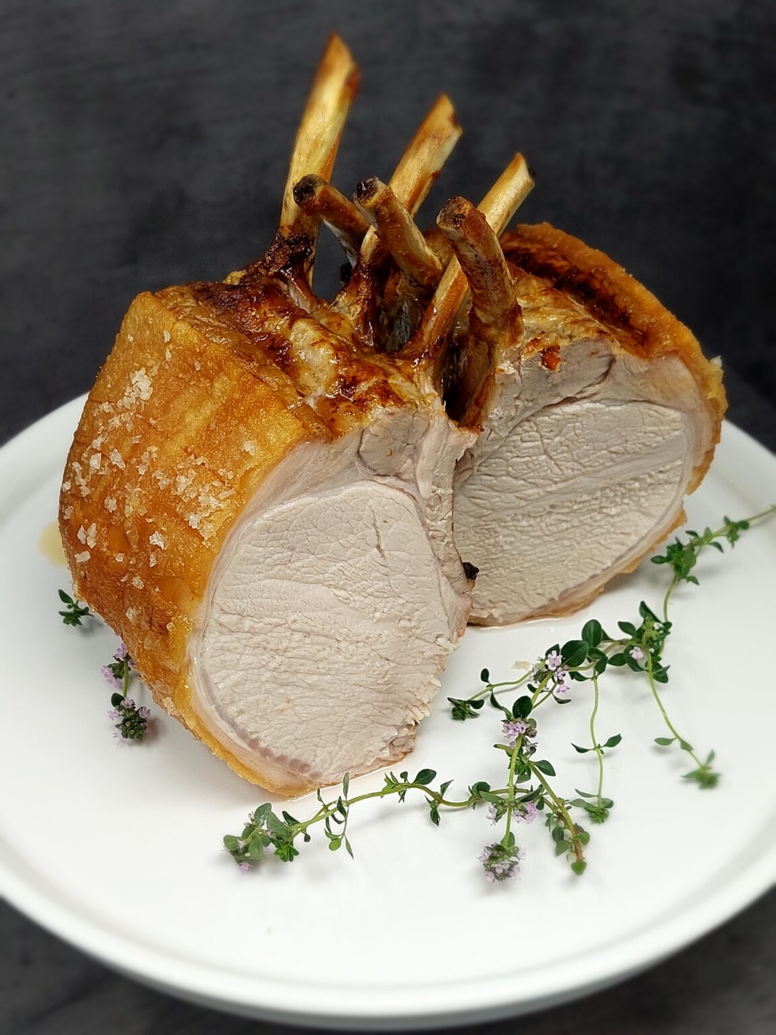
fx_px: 717
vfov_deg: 71.6
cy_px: 518
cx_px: 388
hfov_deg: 56.8
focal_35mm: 24
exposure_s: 1/123
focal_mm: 5.23
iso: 40
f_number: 1.8
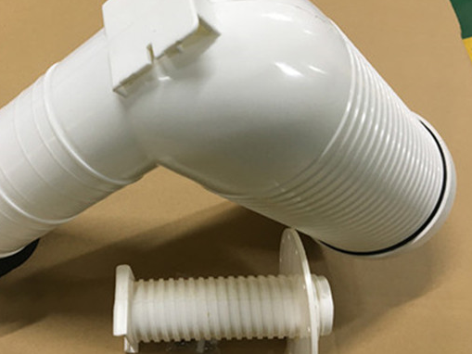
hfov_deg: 49.6
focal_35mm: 37
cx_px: 176
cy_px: 162
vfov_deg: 38.7
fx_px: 505
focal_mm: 4.15
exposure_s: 1/33
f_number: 2.2
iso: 64
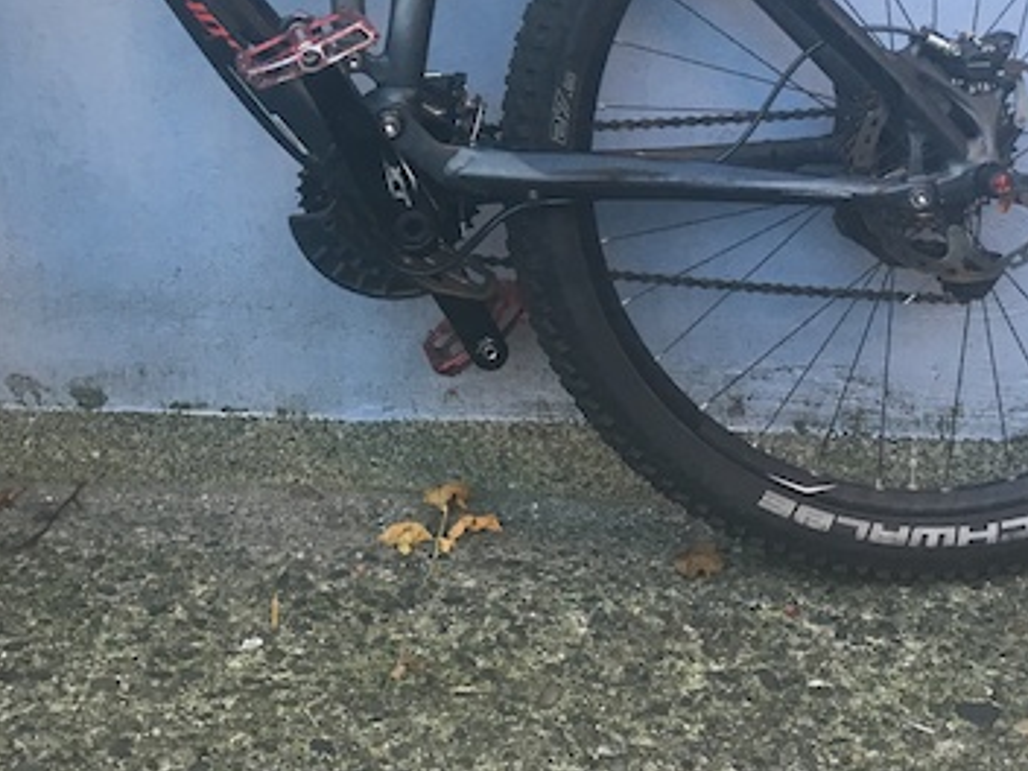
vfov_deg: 21.3
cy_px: -32
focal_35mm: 66
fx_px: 1960
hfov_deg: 28.8
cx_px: 225
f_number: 2.2
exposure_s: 1/30
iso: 32
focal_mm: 4.15
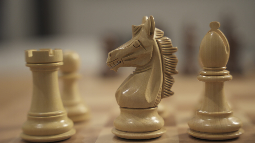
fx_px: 500
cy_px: 84
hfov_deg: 28.6
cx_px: 128
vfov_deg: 16.3
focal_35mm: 74
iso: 500
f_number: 2.8
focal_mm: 70
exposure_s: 1/60
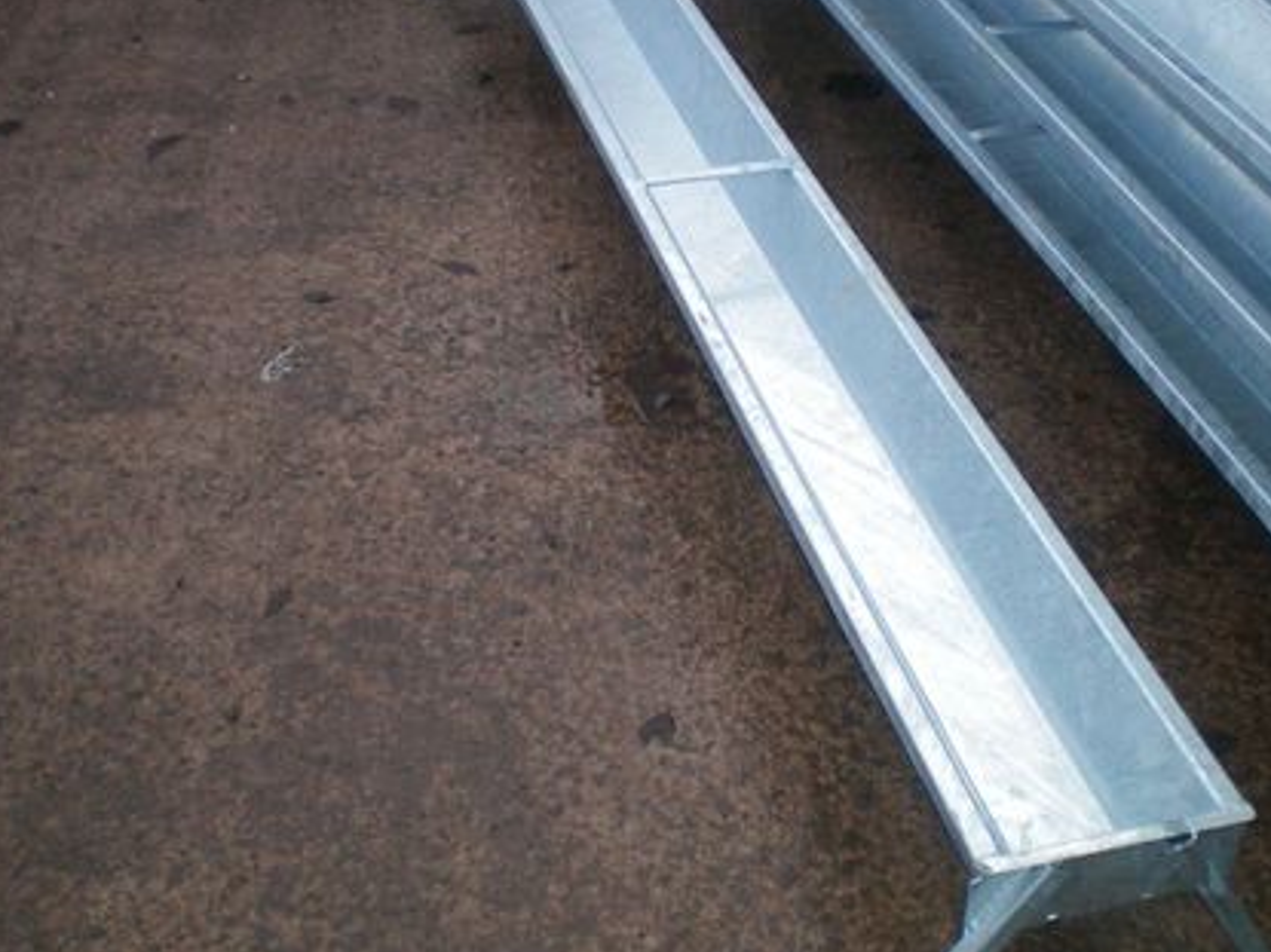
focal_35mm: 55
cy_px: 474
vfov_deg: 26.5
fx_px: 2019
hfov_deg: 34.9
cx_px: 683
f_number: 3.1
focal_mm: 6.3
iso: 64
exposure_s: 1/160
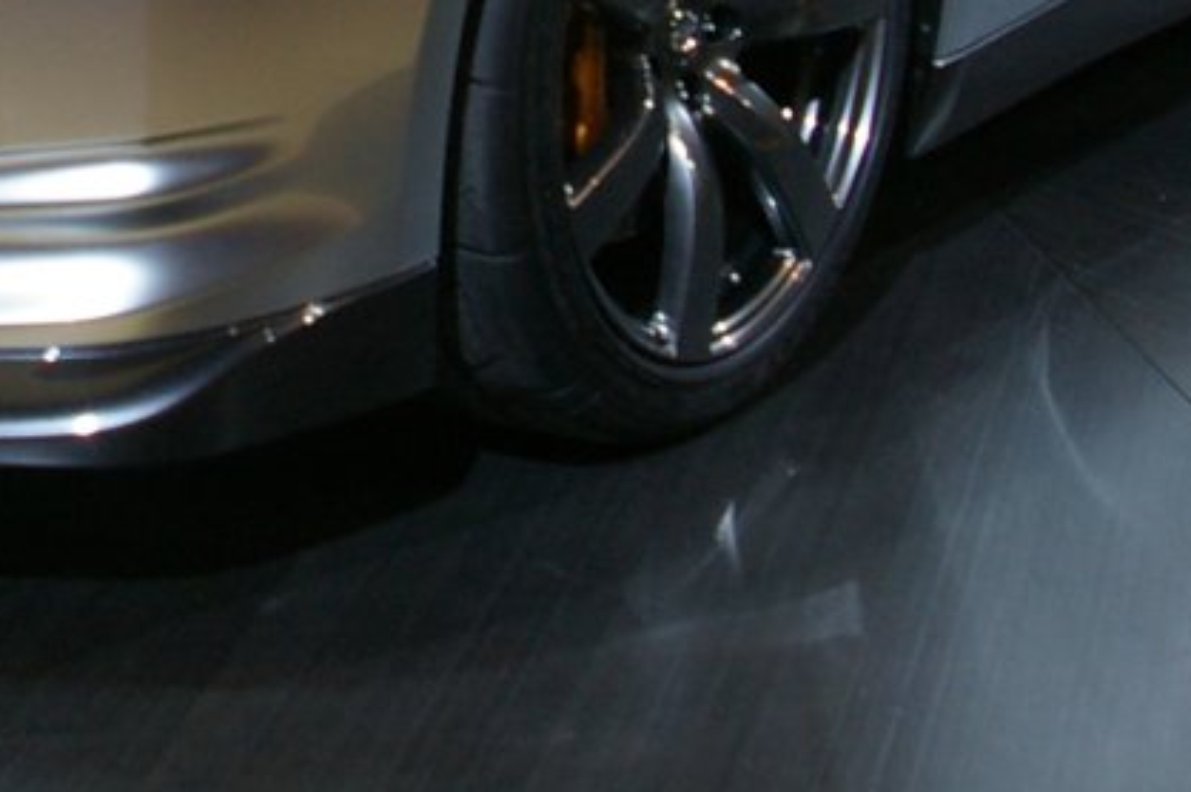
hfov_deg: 19.3
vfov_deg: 12.4
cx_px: 345
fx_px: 3488
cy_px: -362
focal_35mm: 106
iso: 400
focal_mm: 23
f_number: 6.7
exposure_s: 1/90
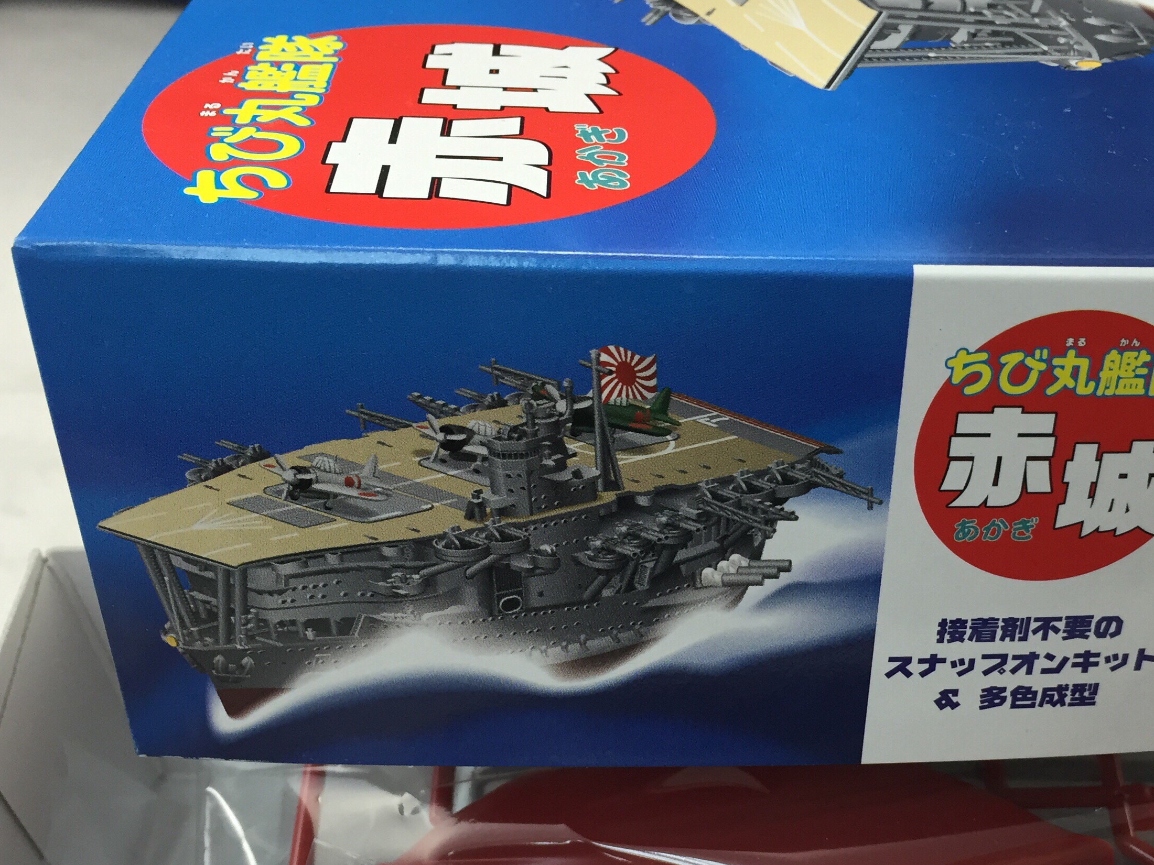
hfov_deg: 43.2
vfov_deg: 33.2
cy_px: 606
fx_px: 1434
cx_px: 774
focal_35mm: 43
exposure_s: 1/33
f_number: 2.2
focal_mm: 4.15
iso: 40
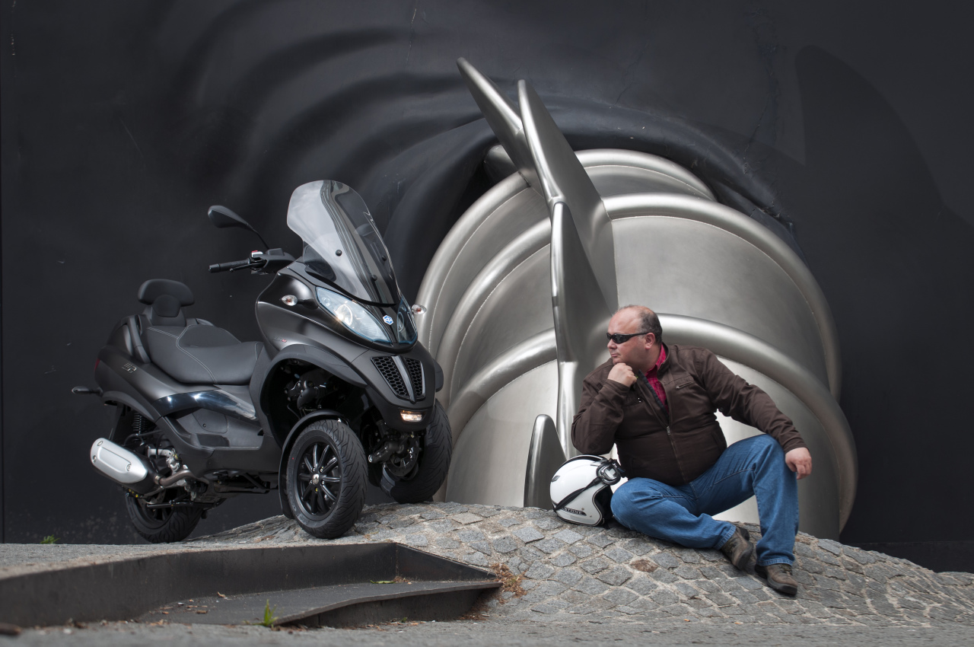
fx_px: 3486
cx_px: 487
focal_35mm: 129
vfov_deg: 10.6
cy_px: 324
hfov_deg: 15.9
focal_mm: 86
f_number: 5.6
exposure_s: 1/160
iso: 200
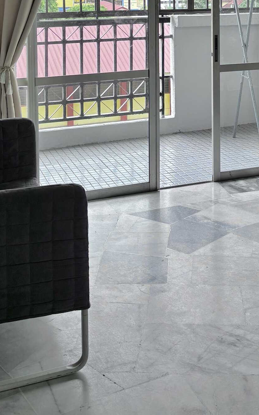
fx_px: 666
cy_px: 4
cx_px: 202
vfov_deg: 32.0
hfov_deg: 21.8
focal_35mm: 59
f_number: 1.6
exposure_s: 1/204
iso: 40
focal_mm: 5.96
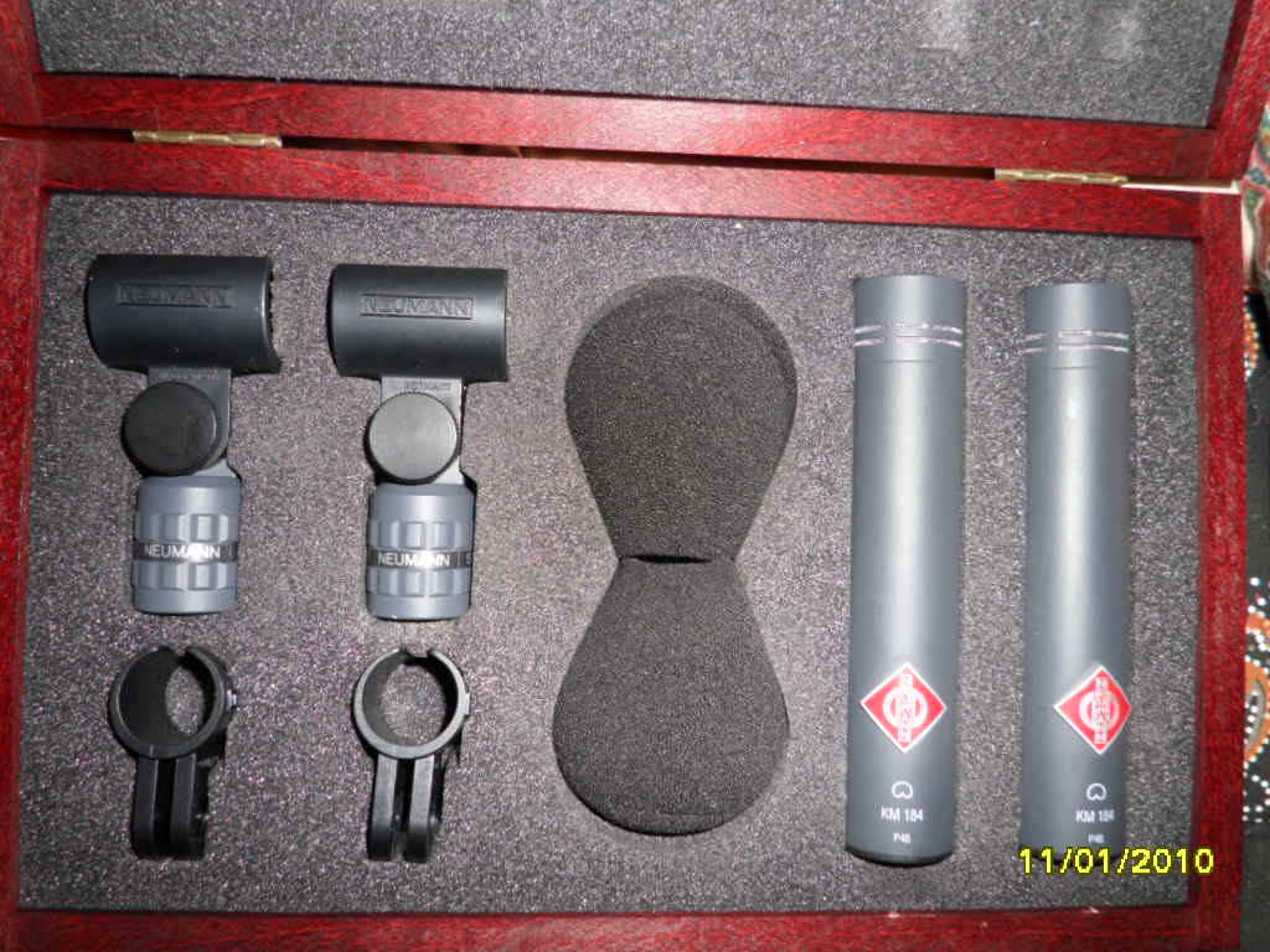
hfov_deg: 65.3
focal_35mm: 27
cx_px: 635
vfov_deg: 51.4
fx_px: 991
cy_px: 476
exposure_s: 1/15
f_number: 9.1
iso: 100
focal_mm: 4.9
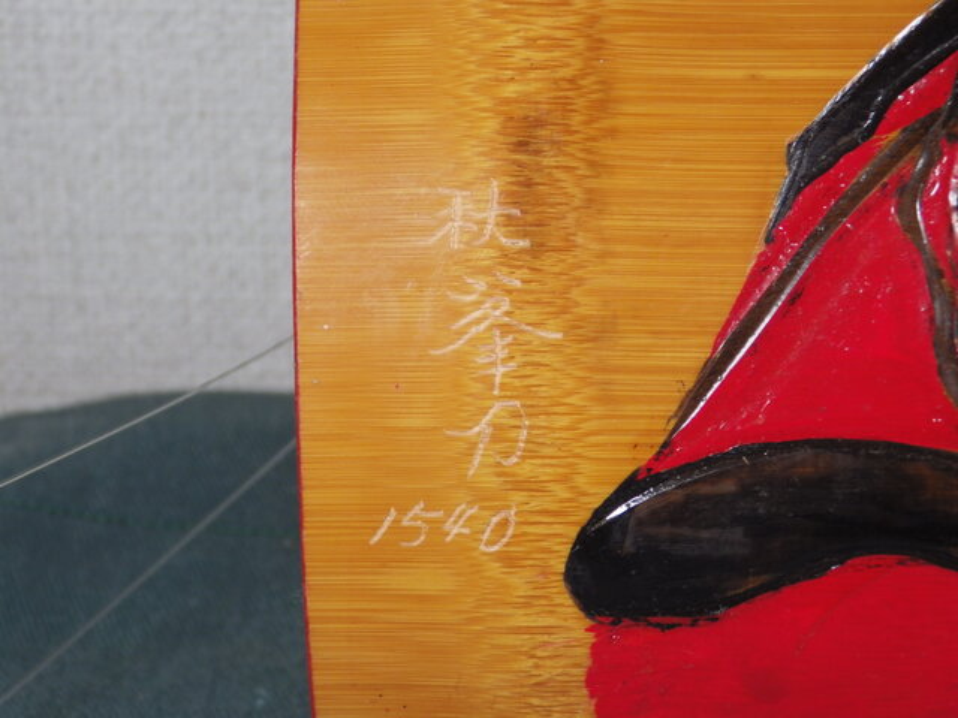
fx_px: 3293
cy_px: 359
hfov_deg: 16.6
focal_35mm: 119
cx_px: 479
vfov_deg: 12.5
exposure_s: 1/40
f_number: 4.8
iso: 200
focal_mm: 21.3
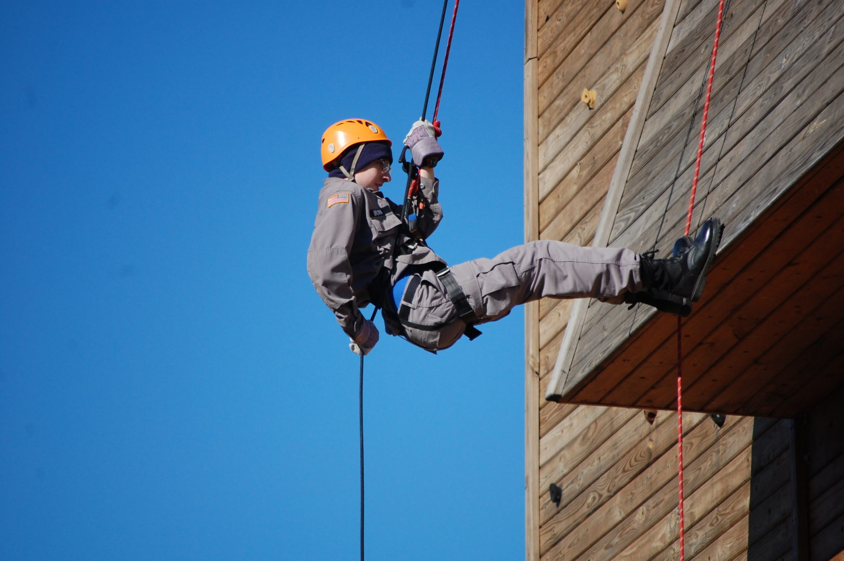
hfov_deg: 6.9
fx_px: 7027
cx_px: 422
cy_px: 280
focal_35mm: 300
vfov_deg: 4.6
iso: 400
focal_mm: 200
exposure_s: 1/2000
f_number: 5.6
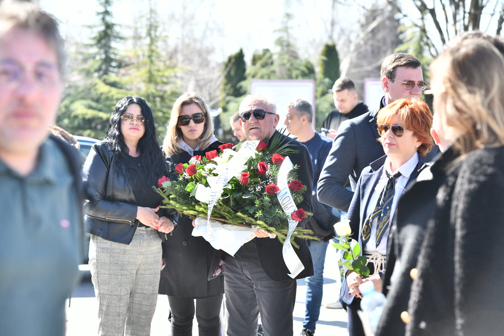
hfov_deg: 16.4
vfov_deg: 11.0
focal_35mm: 125
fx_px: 1750
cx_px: 252
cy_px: 168
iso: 1000
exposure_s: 1/1000
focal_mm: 125
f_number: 5.6
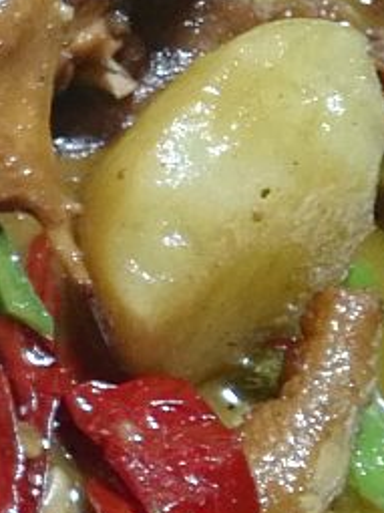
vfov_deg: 14.9
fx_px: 1954
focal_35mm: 132
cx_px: -599
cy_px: 384
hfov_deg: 9.7
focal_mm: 2.96
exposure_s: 1/33
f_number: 2
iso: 248
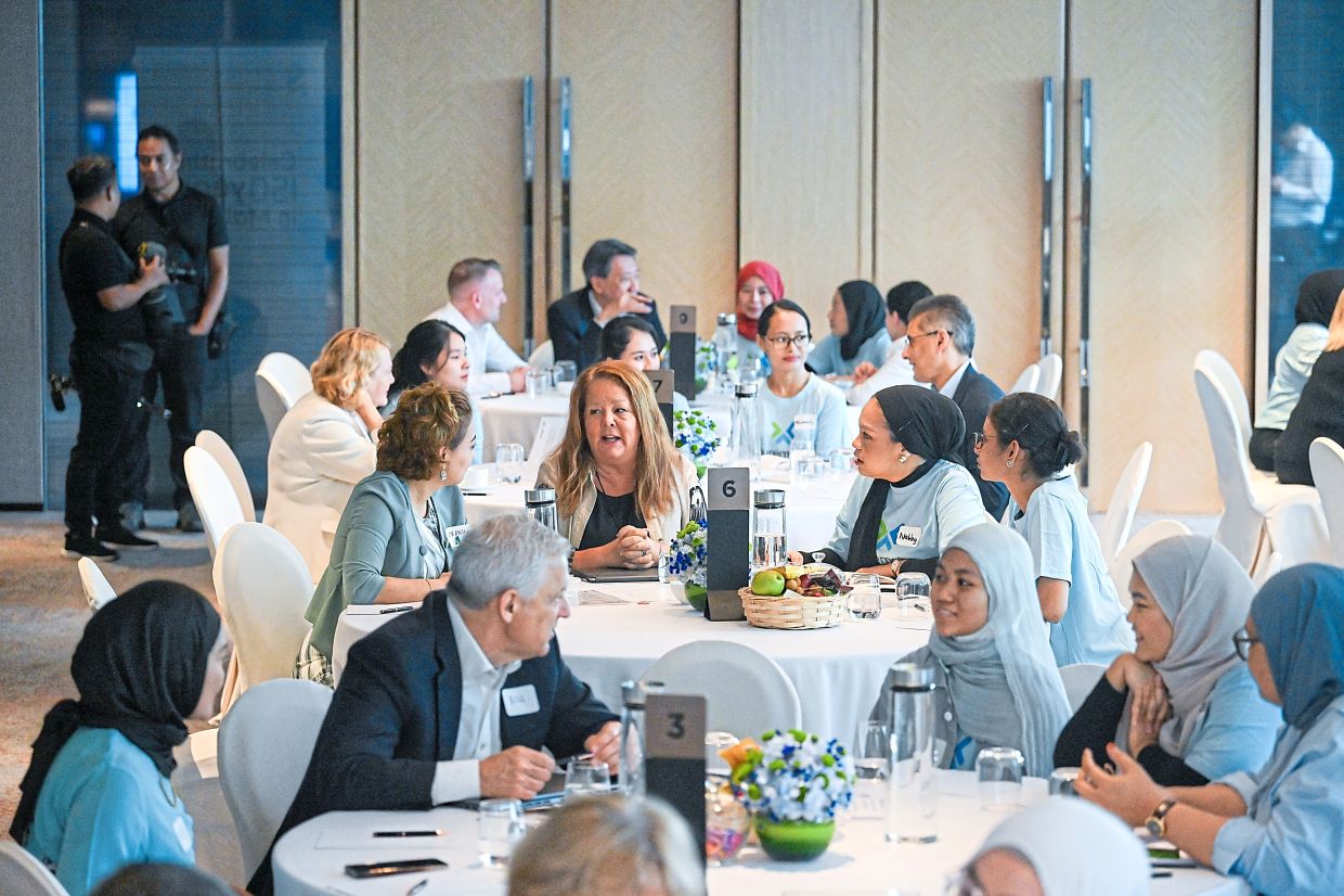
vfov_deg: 11.4
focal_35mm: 120
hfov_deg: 17.1
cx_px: 672
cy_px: 448
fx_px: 4479
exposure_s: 1/200
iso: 4000
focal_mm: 120
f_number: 4
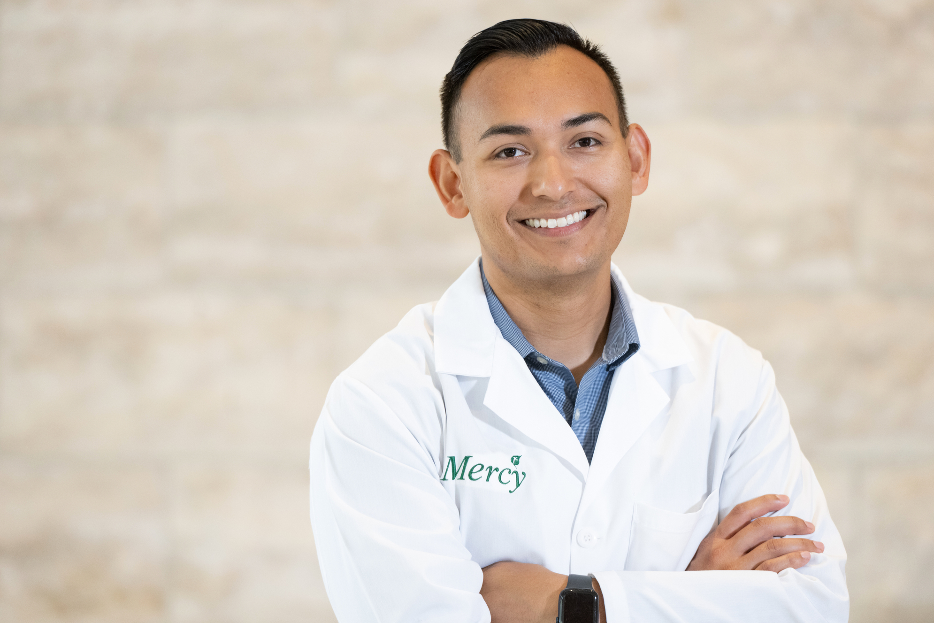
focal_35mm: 201
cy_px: 311
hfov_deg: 10.2
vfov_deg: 6.8
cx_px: 468
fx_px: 5215
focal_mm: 200
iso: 2500
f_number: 4
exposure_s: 1/200
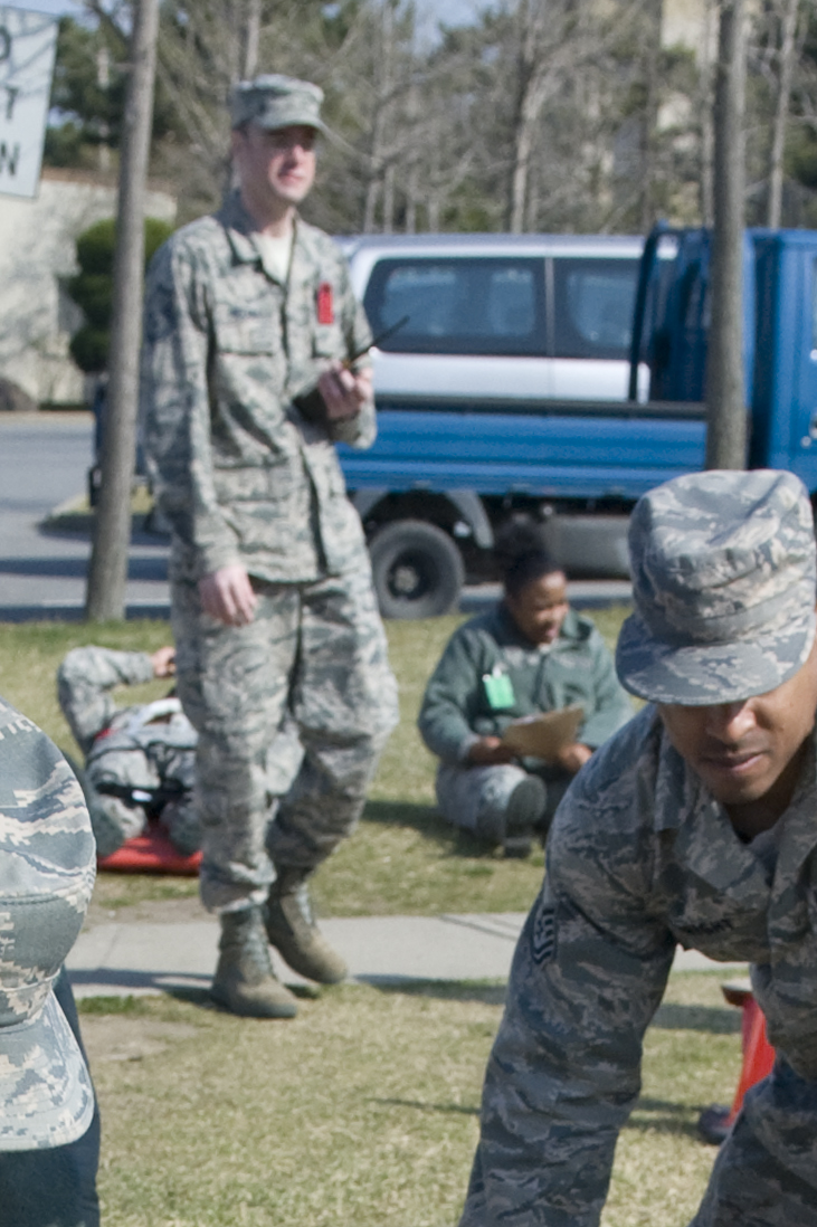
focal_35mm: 124
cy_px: 2220
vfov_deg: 14.5
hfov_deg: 11.0
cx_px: 367
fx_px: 4225
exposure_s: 1/2500
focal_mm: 32
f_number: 7.1
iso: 1250
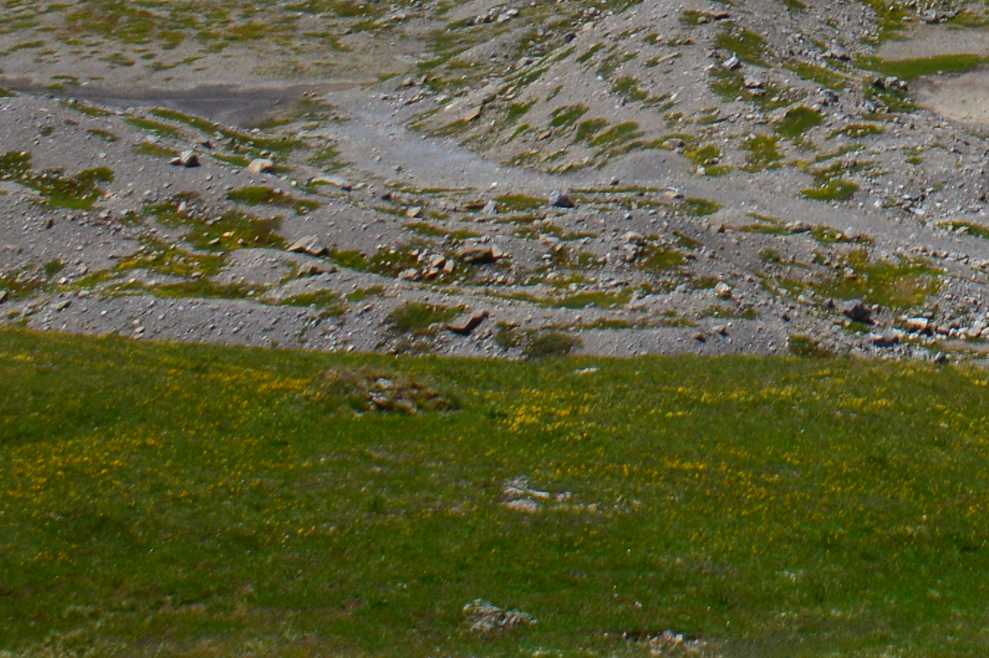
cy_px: -530
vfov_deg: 10.6
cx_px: 1460
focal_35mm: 121
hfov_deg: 15.7
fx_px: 3322
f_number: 11
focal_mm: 18
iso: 320
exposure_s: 1/500
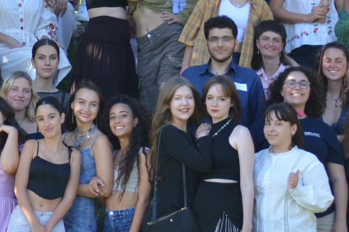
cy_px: 39
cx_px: -163
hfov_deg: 7.0
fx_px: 2796
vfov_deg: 4.7
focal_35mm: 289
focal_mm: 50
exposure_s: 1/1600
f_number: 1.8
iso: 200
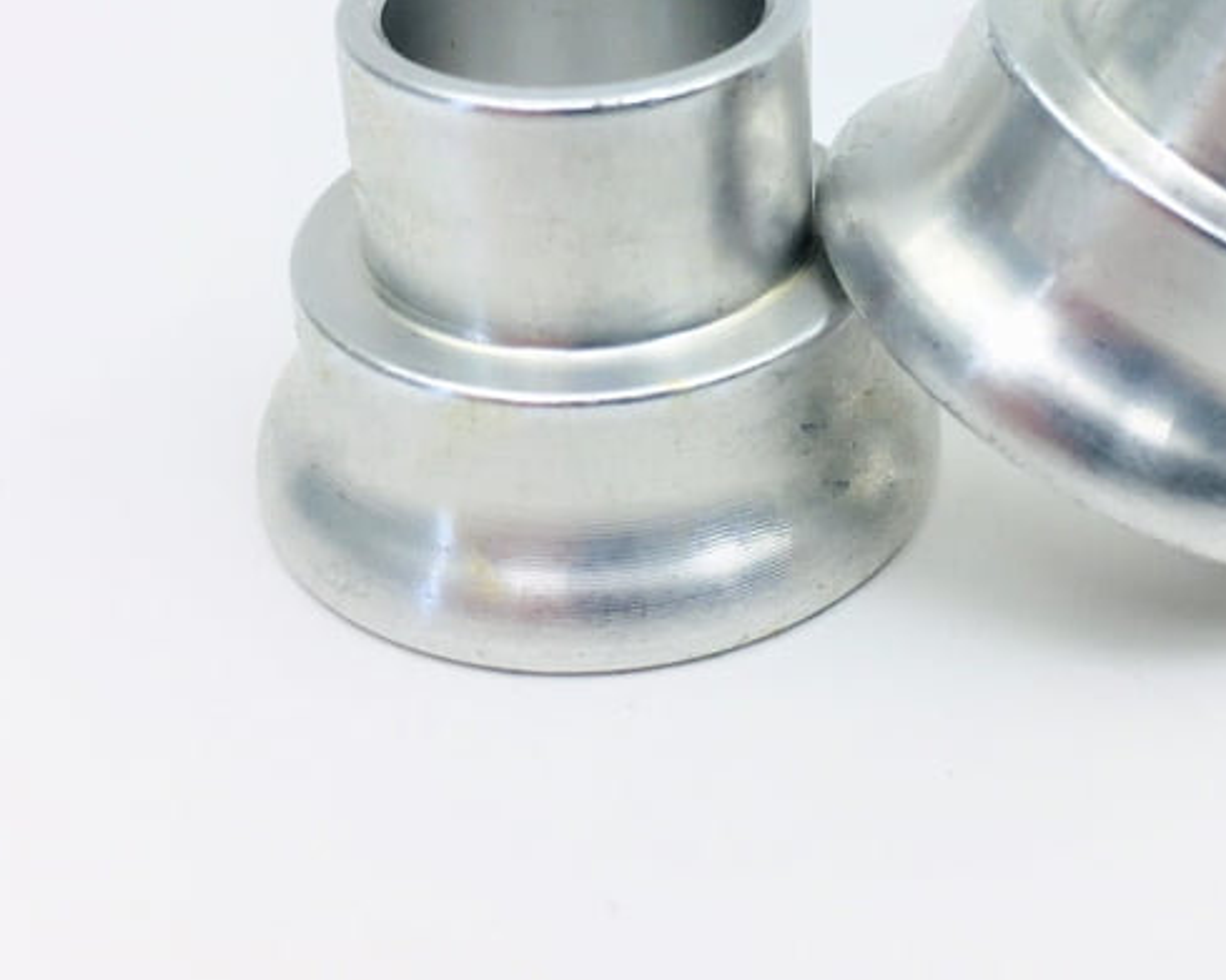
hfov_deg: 33.8
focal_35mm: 55
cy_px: 189
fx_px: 1995
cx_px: 820
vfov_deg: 27.0
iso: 25
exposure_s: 1/196
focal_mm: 4.15
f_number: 2.2
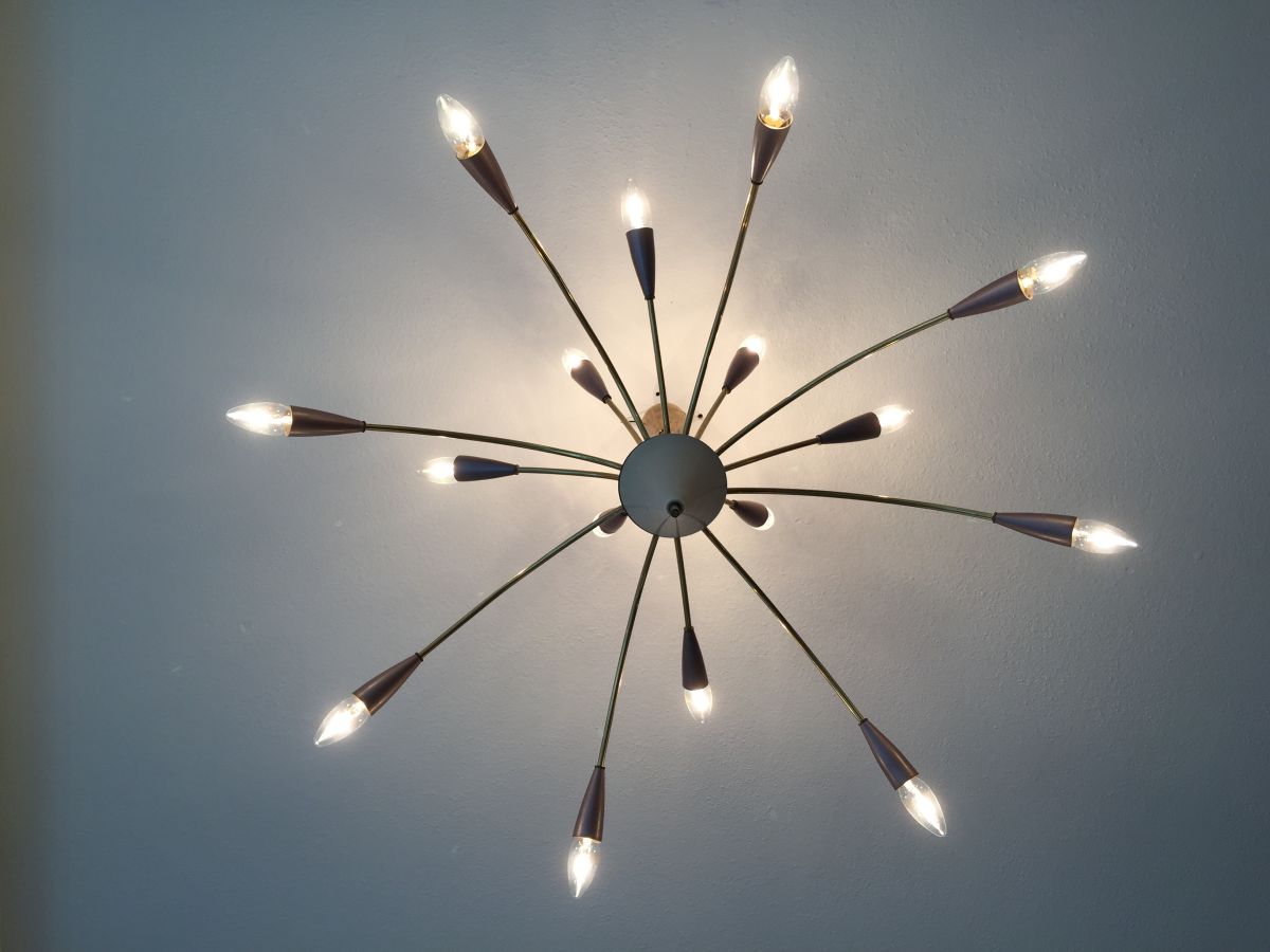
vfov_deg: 48.2
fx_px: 1064
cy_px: 476
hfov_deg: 61.7
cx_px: 635
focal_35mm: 29
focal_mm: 4.15
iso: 32
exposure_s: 1/116
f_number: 2.2
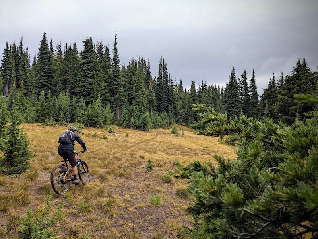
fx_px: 248
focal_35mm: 27
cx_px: 159
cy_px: 120
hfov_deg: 65.3
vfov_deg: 51.4
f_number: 1.73
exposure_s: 1/1799
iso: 62
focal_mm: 4.38
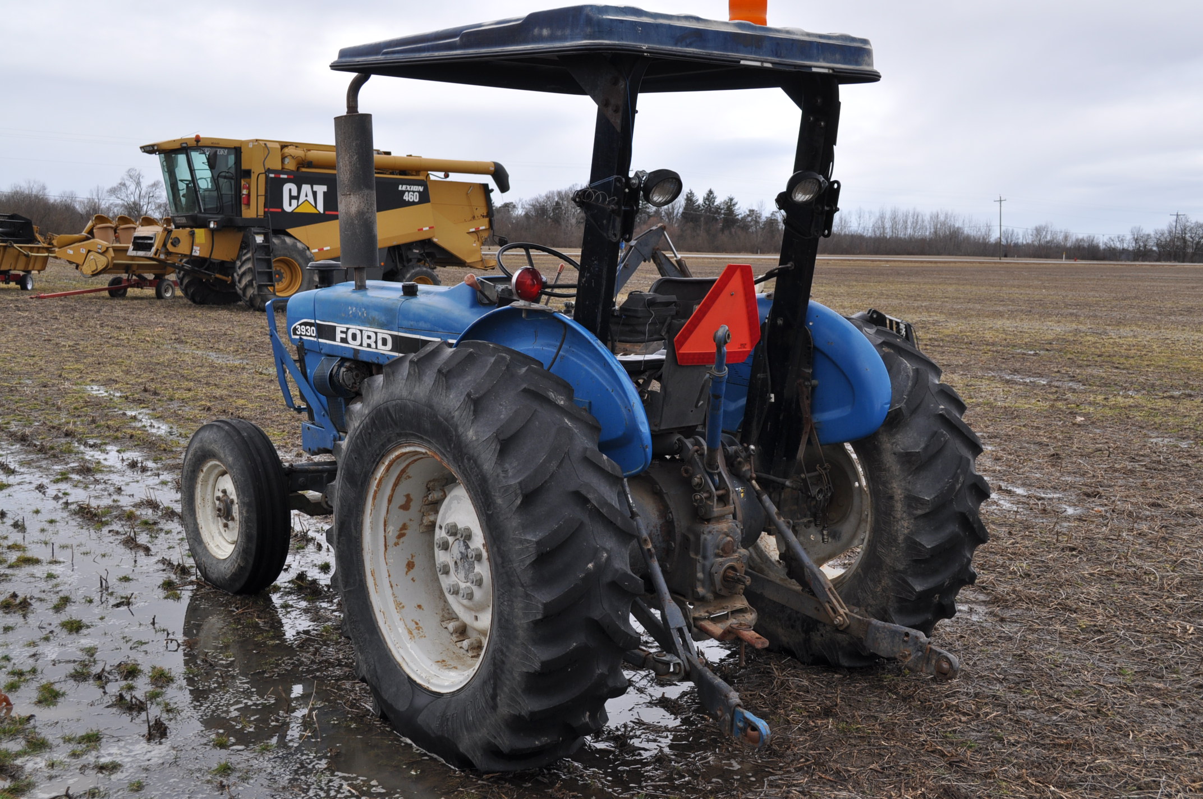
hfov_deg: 49.6
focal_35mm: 39
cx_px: 602
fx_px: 1302
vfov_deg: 34.1
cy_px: 400
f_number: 7.1
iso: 200
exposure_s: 1/200
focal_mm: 26
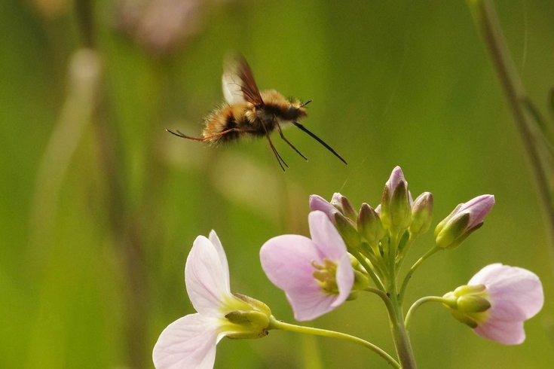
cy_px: 184
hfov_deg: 3.0
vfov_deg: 2.0
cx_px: 277
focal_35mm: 695
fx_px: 10694
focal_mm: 450
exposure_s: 1/2000
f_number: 8
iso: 1000
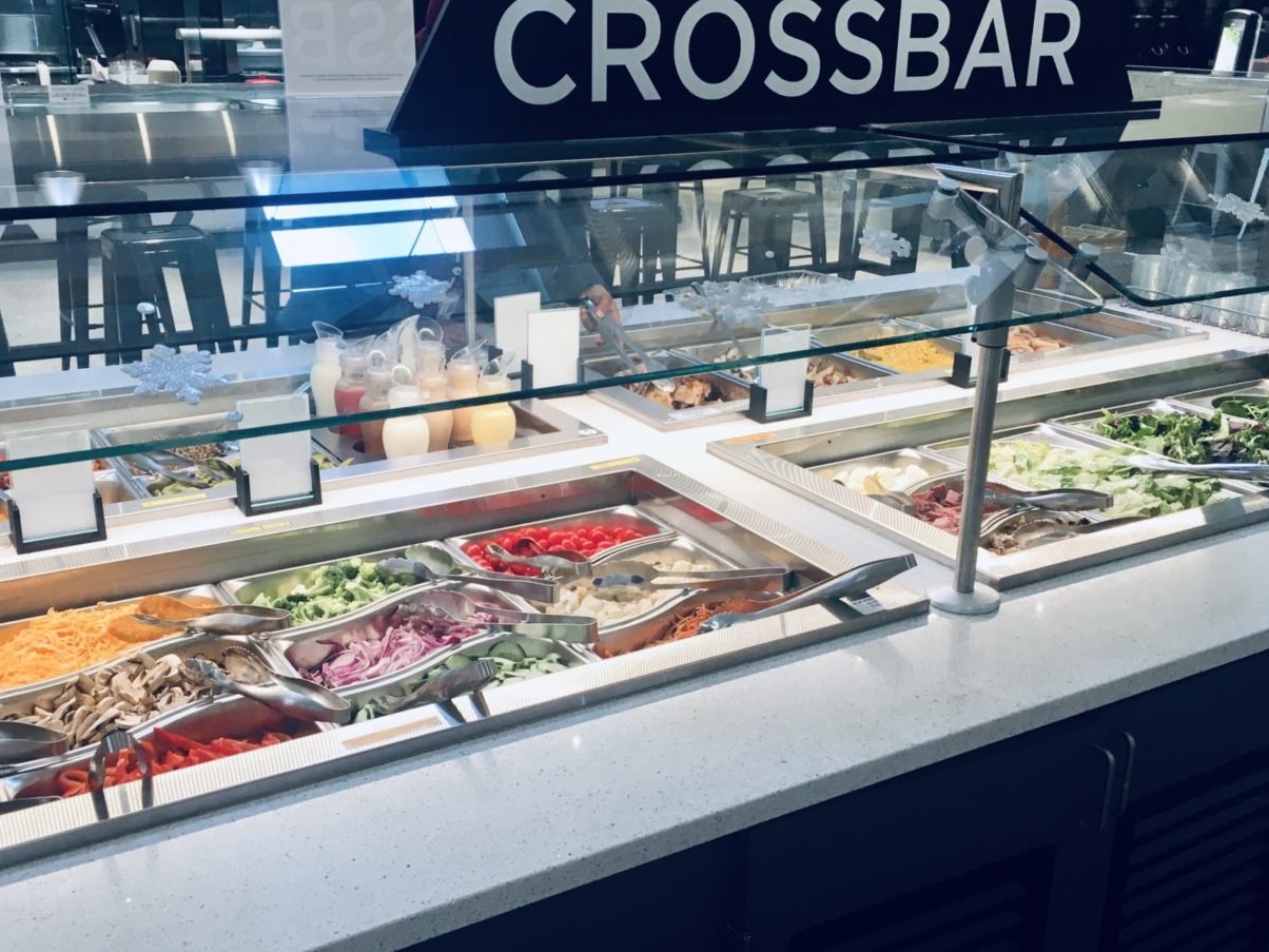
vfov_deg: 38.7
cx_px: 617
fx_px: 1356
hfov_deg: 50.1
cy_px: 504
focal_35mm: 37
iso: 25
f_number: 2.2
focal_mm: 4.15
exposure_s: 1/30
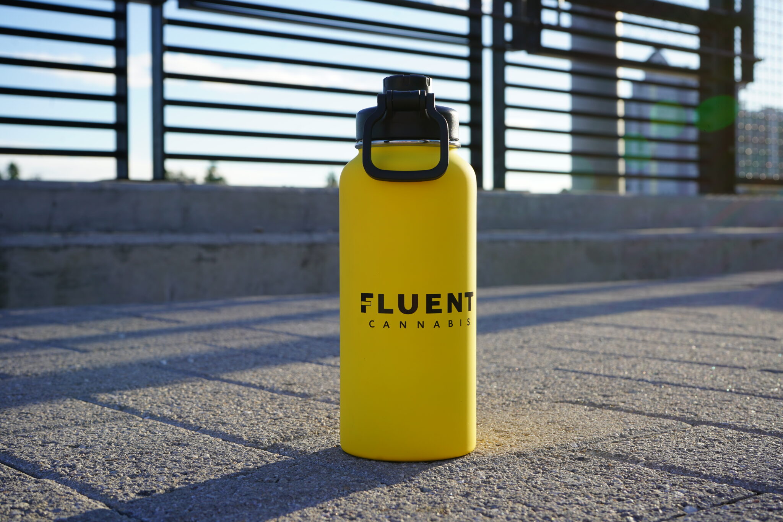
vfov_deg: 28.1
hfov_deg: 41.1
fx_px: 1044
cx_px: 392
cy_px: 261
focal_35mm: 48
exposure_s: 1/125
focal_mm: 48
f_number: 9
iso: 100
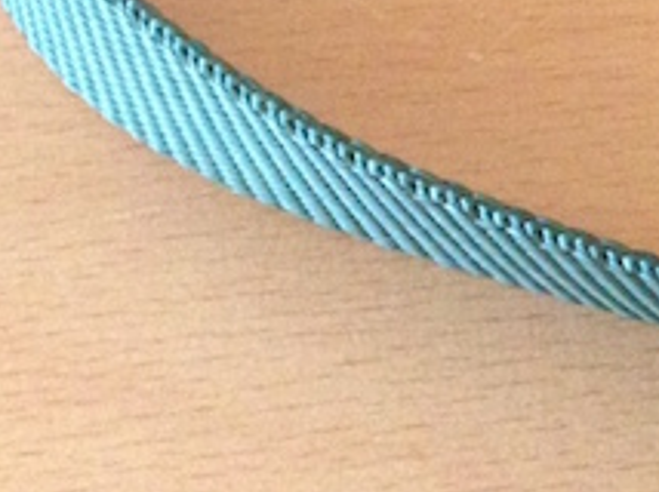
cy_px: -335
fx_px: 3005
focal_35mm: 158
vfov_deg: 9.0
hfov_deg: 11.1
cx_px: 1395
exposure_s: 1/17
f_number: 2.4
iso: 320
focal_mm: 4.12
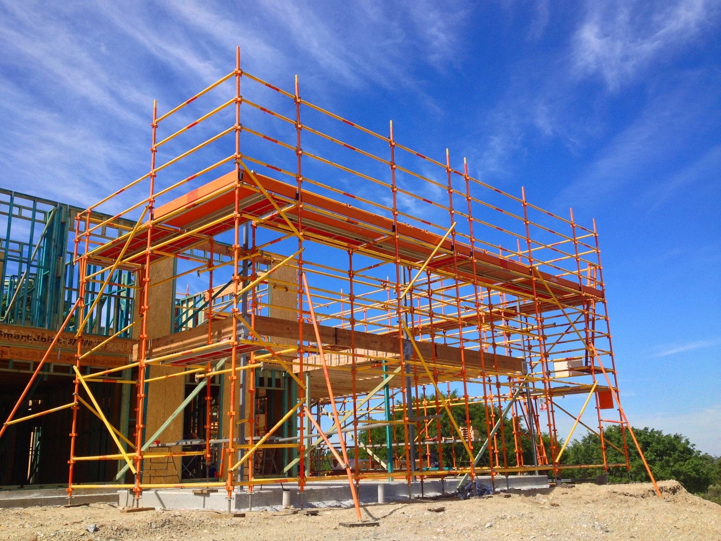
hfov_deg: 52.6
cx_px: 360
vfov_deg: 40.7
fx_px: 729
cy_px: 270
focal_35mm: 35
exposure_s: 1/1416
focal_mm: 4.28
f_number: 2.4
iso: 50
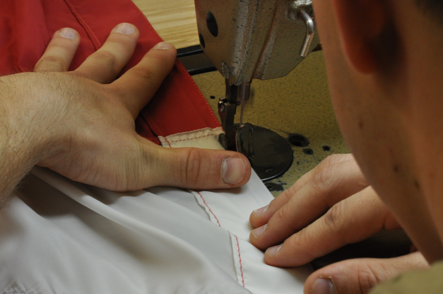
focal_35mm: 107
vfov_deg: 12.8
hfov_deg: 19.2
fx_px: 1311
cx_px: 189
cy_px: 157
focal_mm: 55
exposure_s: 1/25
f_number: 14
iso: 800
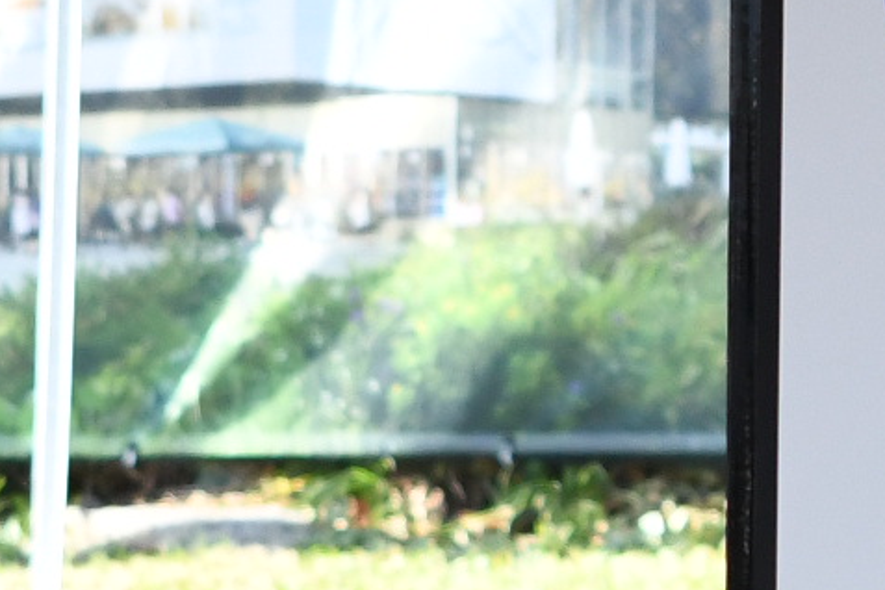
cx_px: 1210
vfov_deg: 1.6
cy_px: -570
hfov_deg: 2.4
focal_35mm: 875
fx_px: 21509
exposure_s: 1/500
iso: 800
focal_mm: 100
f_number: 5.6
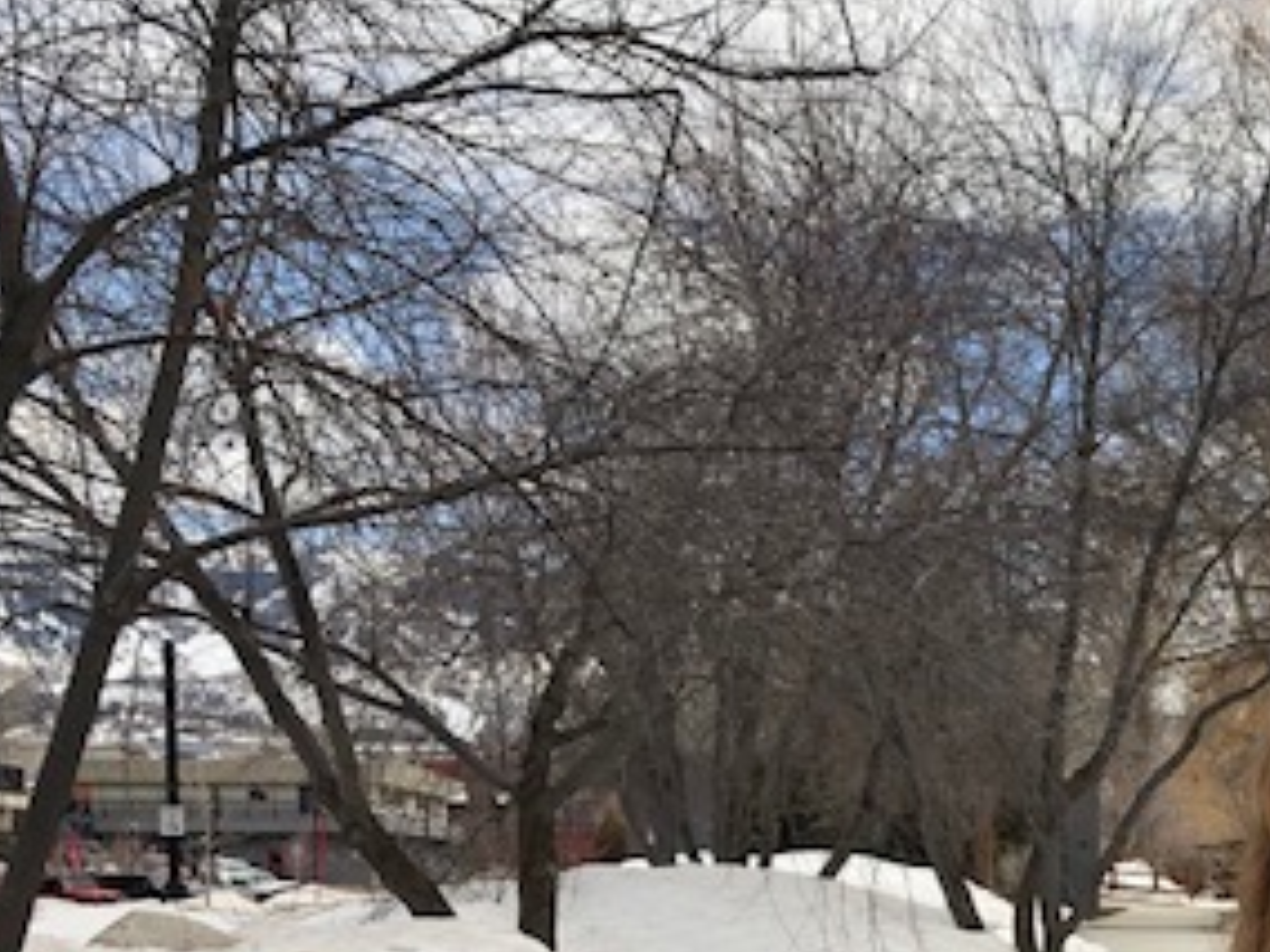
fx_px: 2311
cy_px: 956
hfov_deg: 28.4
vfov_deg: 22.4
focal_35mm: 63
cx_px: 1337
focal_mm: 3.99
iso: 20
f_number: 1.8
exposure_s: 1/1548
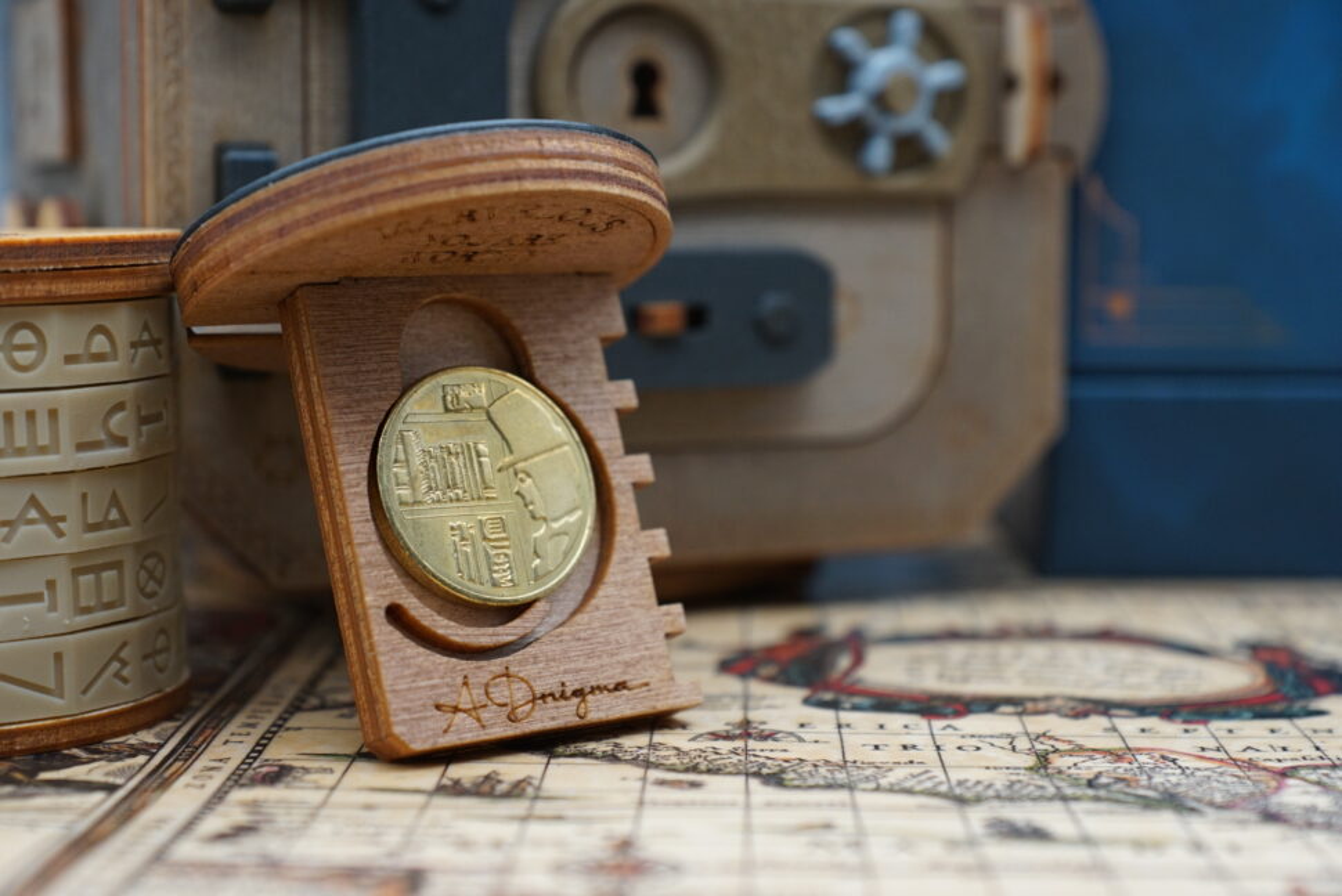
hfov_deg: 27.0
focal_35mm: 75
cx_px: 671
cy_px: 448
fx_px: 2797
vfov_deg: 18.2
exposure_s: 1/100
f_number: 4.5
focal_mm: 50
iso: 500
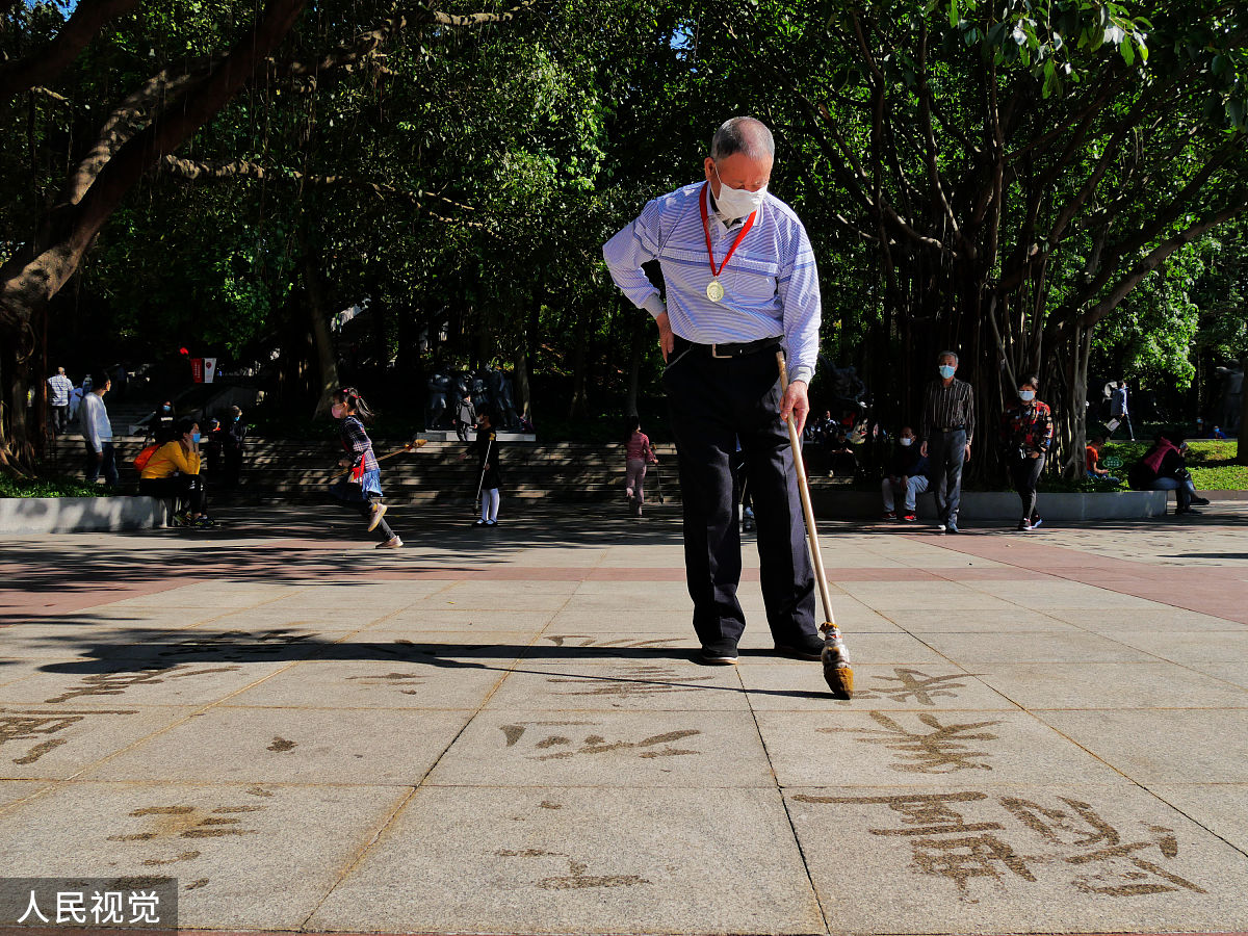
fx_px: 1009
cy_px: 468
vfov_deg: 49.7
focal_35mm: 28
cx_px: 624
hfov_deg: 63.4
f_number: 8
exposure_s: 1/500
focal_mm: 14
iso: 200
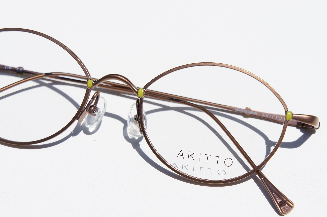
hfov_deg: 24.6
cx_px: 164
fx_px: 749
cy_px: 108
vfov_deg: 16.5
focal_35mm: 82
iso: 200
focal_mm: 55
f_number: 9
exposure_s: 1/640
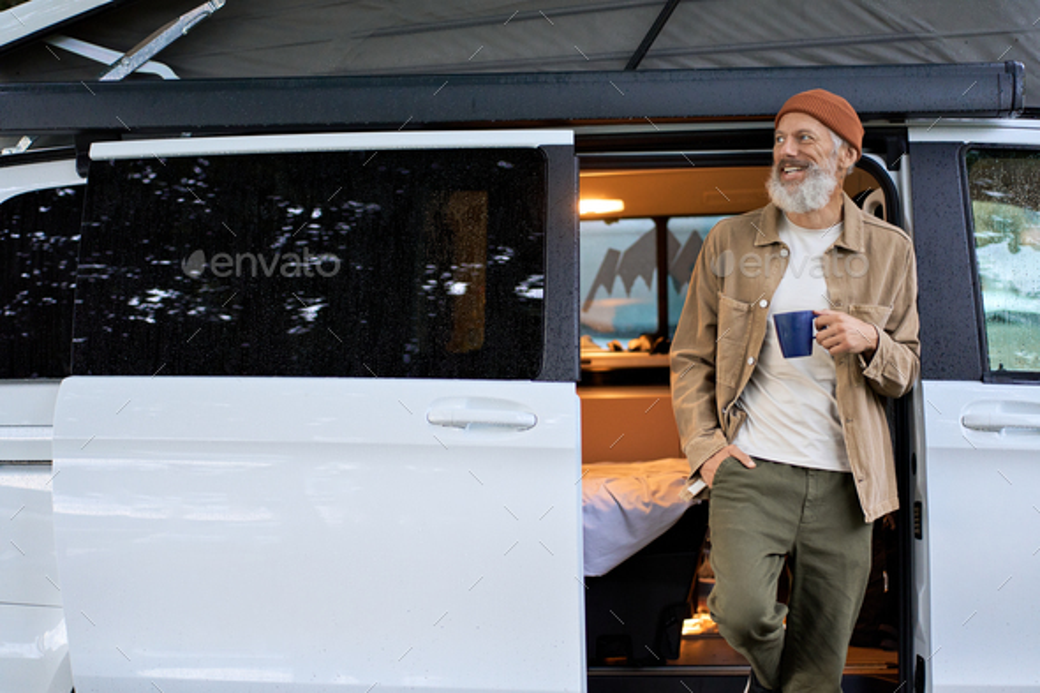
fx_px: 2455
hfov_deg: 23.9
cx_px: 520
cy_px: 346
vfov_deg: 16.1
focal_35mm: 85
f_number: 1.8
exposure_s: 1/125
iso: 1250
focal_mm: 85
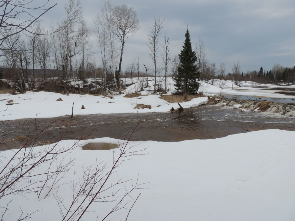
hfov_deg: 71.6
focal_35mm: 24
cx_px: 148
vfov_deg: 56.8
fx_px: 205
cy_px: 110
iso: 100
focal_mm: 4.3
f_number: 3.7
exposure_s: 1/1250
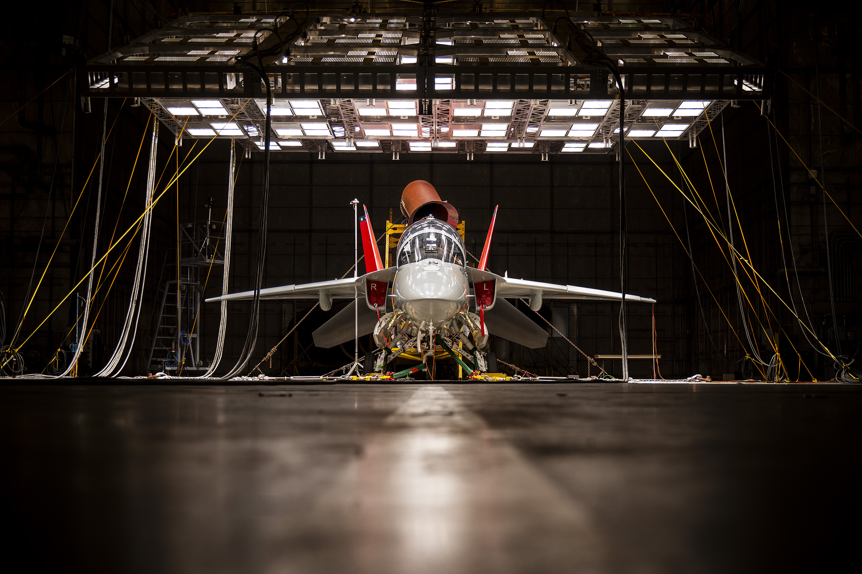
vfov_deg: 28.6
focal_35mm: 47
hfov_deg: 41.9
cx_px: 431
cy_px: 287
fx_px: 1125
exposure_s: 1/250
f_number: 5.6
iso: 125
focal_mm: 47
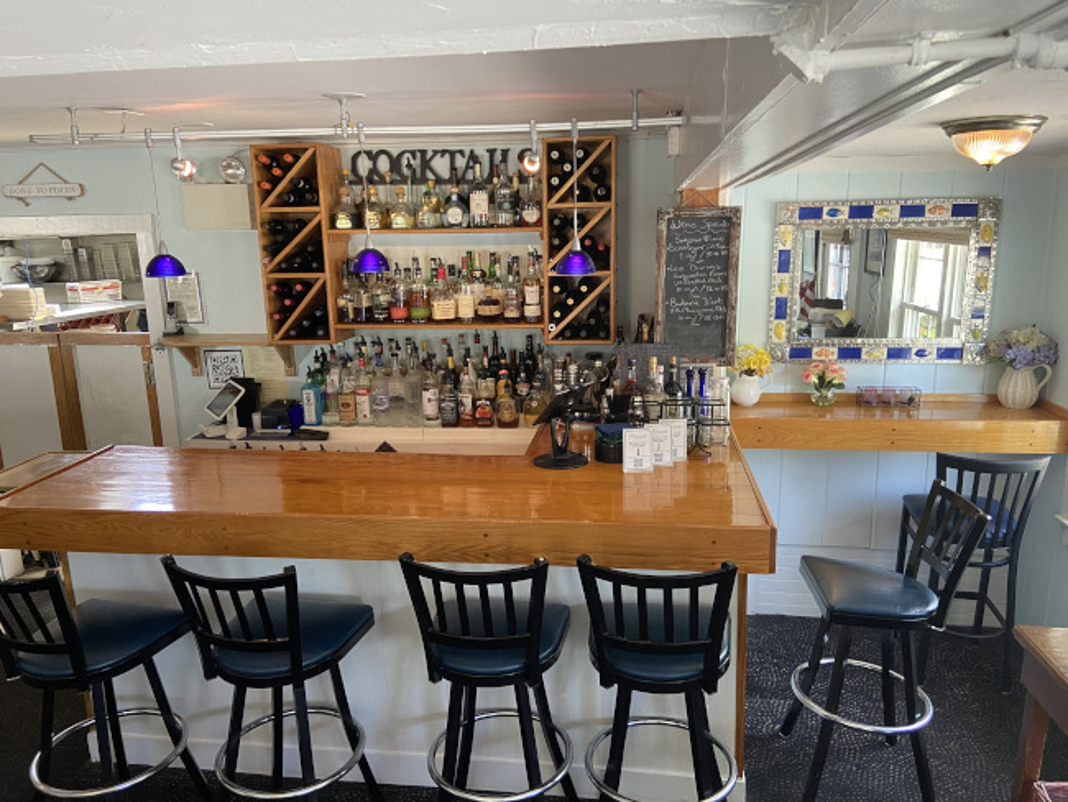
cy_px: 401
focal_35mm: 26
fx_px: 802
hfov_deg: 67.3
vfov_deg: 53.1
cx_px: 534
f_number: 1.8
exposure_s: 1/60
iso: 200
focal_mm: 4.25
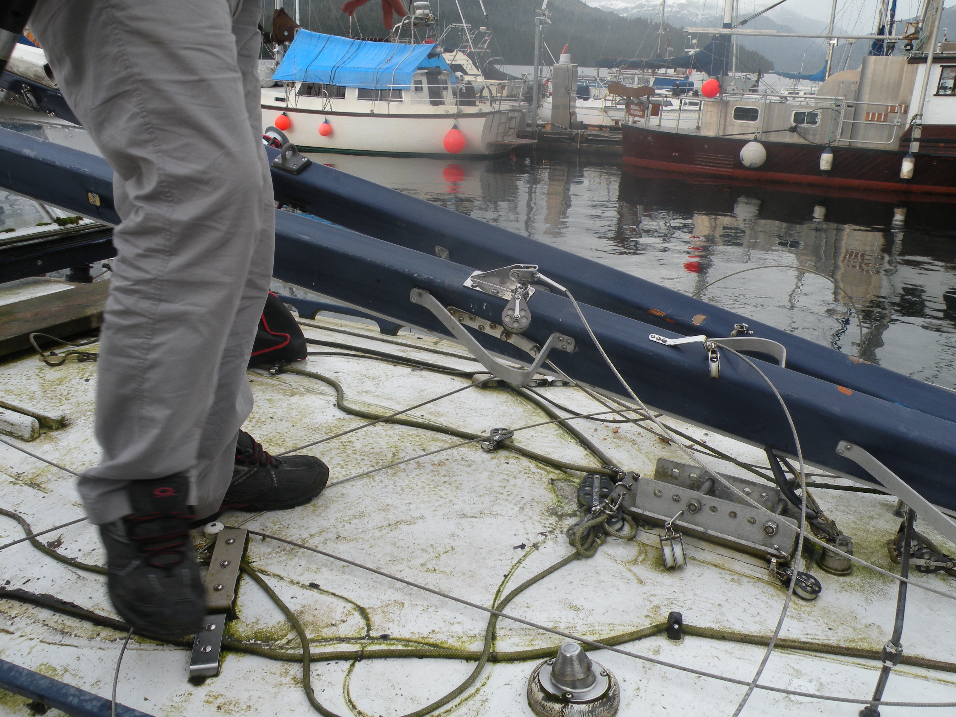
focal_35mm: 33
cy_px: 358
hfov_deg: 55.4
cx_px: 478
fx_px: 911
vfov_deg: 42.9
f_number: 5.6
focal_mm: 5.8
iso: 64
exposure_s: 1/150
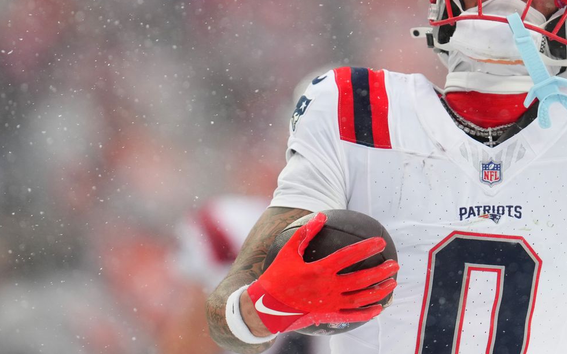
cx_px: 395
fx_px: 13163
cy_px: 100
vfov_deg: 1.5
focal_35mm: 852
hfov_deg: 2.5
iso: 1250
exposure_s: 1/2000
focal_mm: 400
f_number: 3.2
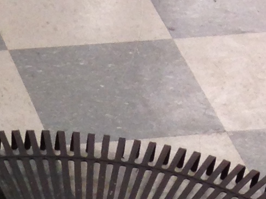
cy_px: 725
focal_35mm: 219
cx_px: -99
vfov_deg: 6.0
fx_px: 1683
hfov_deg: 8.9
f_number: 2.4
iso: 64
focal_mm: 4.12
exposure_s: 1/20
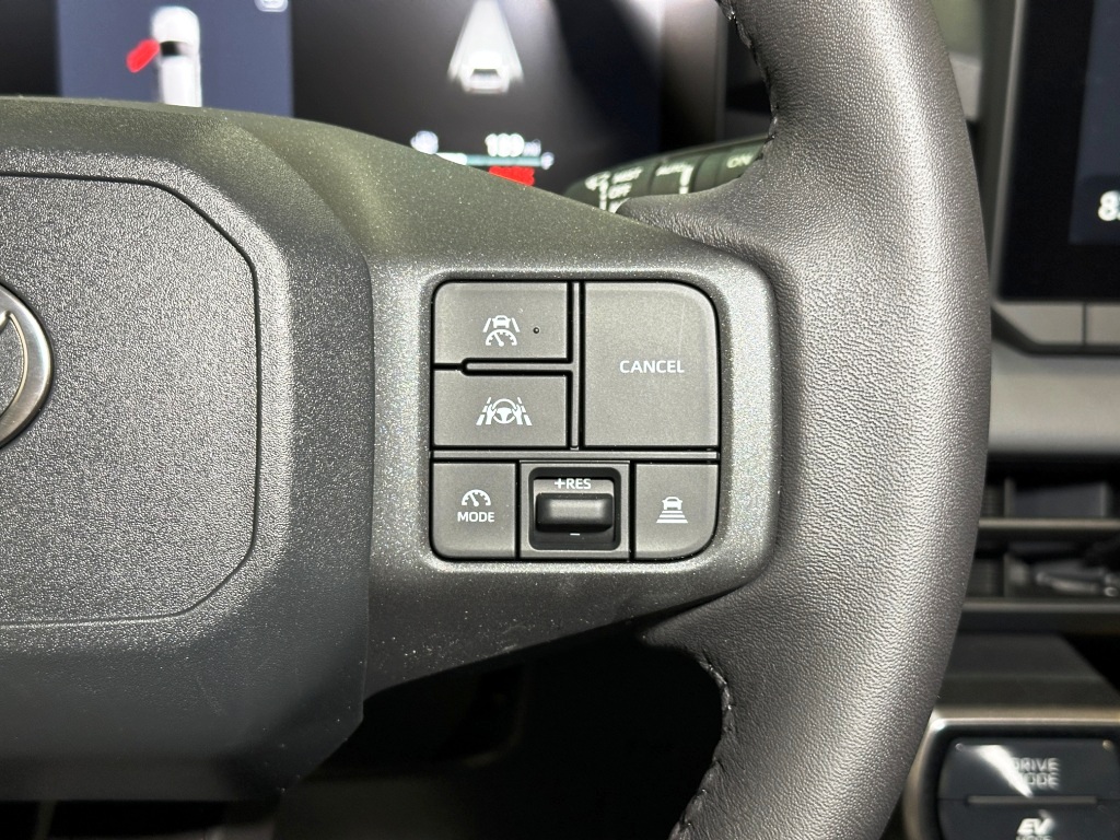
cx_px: 560
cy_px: 420
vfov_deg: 30.3
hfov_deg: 39.7
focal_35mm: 48
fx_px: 1553
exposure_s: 1/40
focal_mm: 6.86
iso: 320
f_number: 1.78
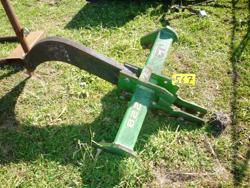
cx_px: 125
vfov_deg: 48.2
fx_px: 209
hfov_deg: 61.7
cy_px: 94
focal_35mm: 29
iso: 100
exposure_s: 1/250
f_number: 3.3
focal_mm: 5.2
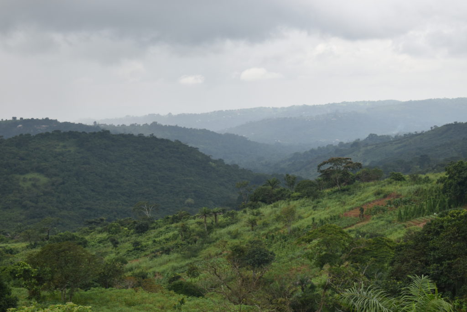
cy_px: 156
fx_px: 1070
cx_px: 234
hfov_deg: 24.6
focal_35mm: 82
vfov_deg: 16.6
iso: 100
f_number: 6.3
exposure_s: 1/200
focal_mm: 55
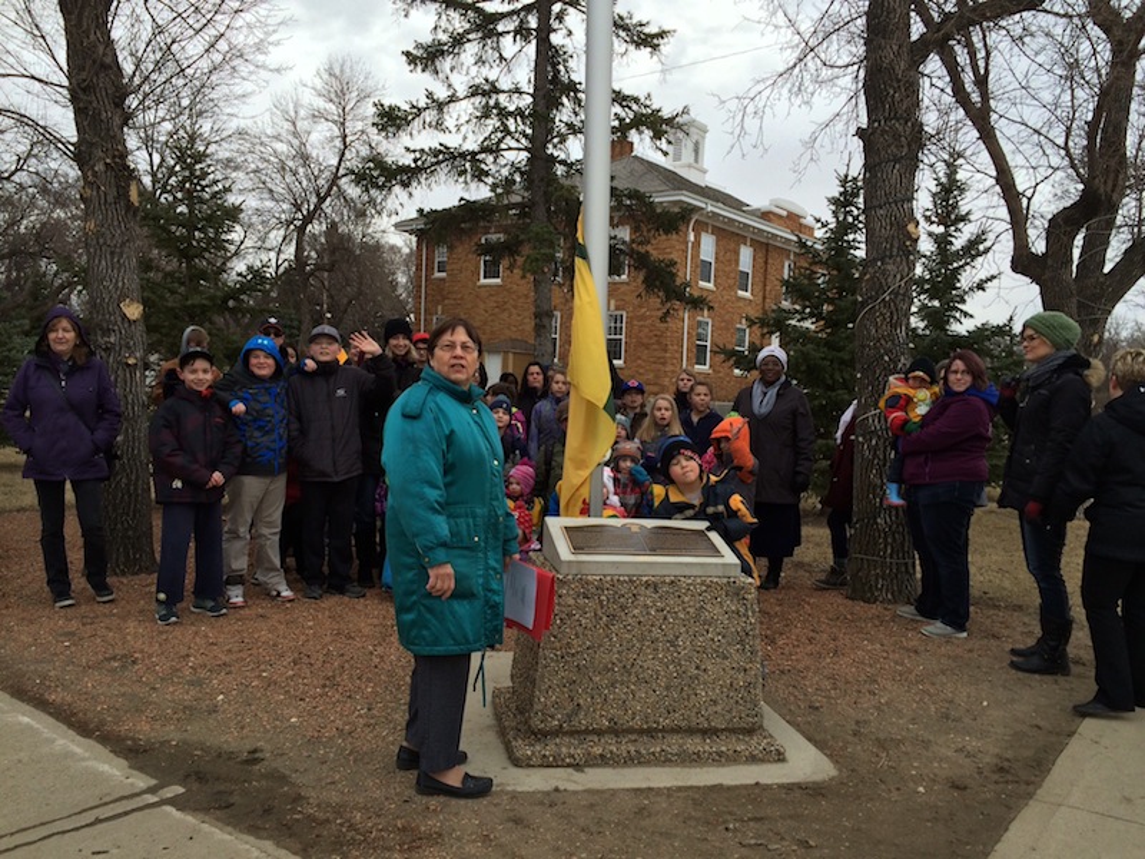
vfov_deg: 48.2
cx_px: 572
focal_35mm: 29
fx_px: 959
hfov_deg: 61.7
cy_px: 430
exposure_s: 1/805
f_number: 2.2
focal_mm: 4.15
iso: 32
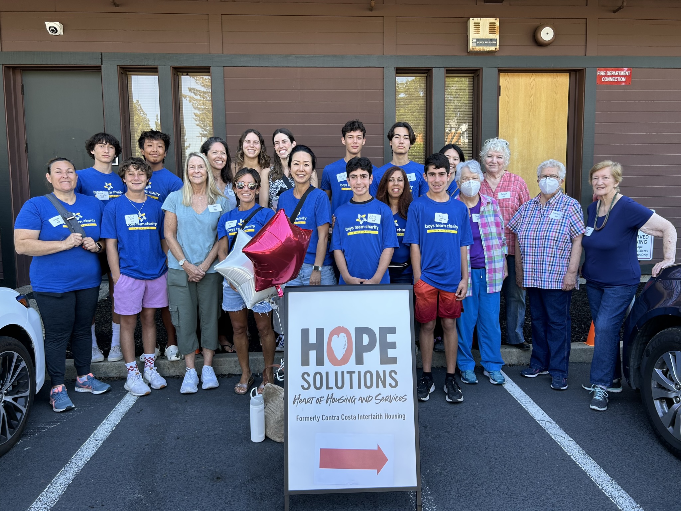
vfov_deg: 53.1
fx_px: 511
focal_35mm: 26
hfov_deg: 67.3
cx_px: 340
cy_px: 256
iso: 40
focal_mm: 5.7
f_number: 1.5
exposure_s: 1/214
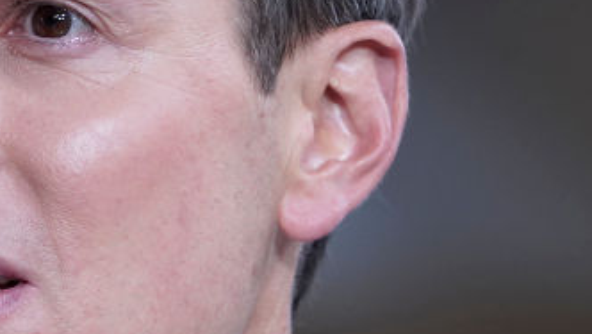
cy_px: 185
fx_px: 17524
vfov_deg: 1.1
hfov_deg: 1.9
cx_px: 128
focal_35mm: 1116
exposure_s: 1/160
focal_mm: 345
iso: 3200
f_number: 5.6
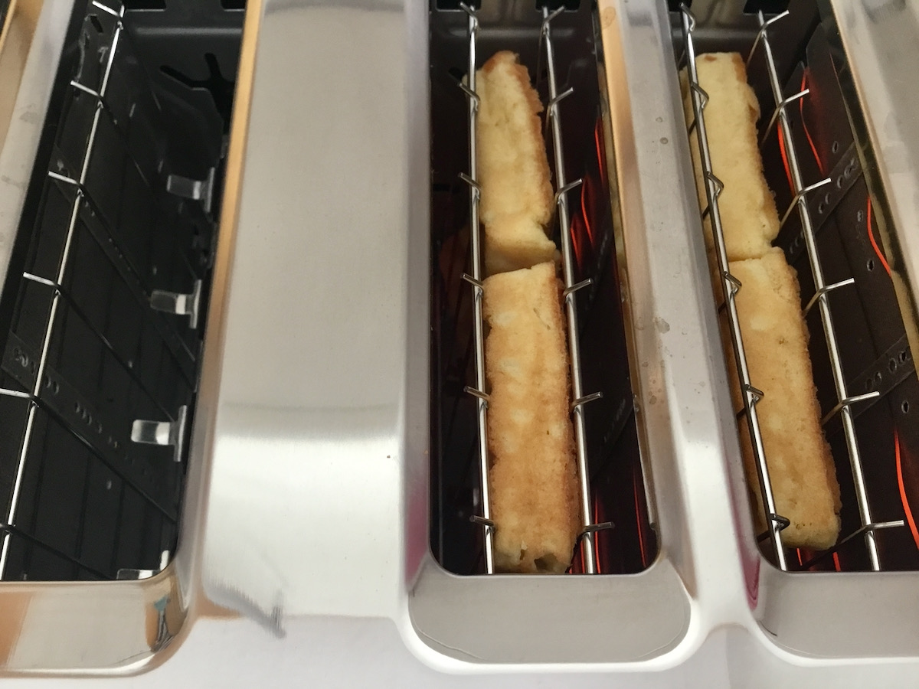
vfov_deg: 45.4
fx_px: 823
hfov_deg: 58.4
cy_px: 344
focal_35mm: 31
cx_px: 460
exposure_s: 1/33
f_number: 2.4
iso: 125
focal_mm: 3.3
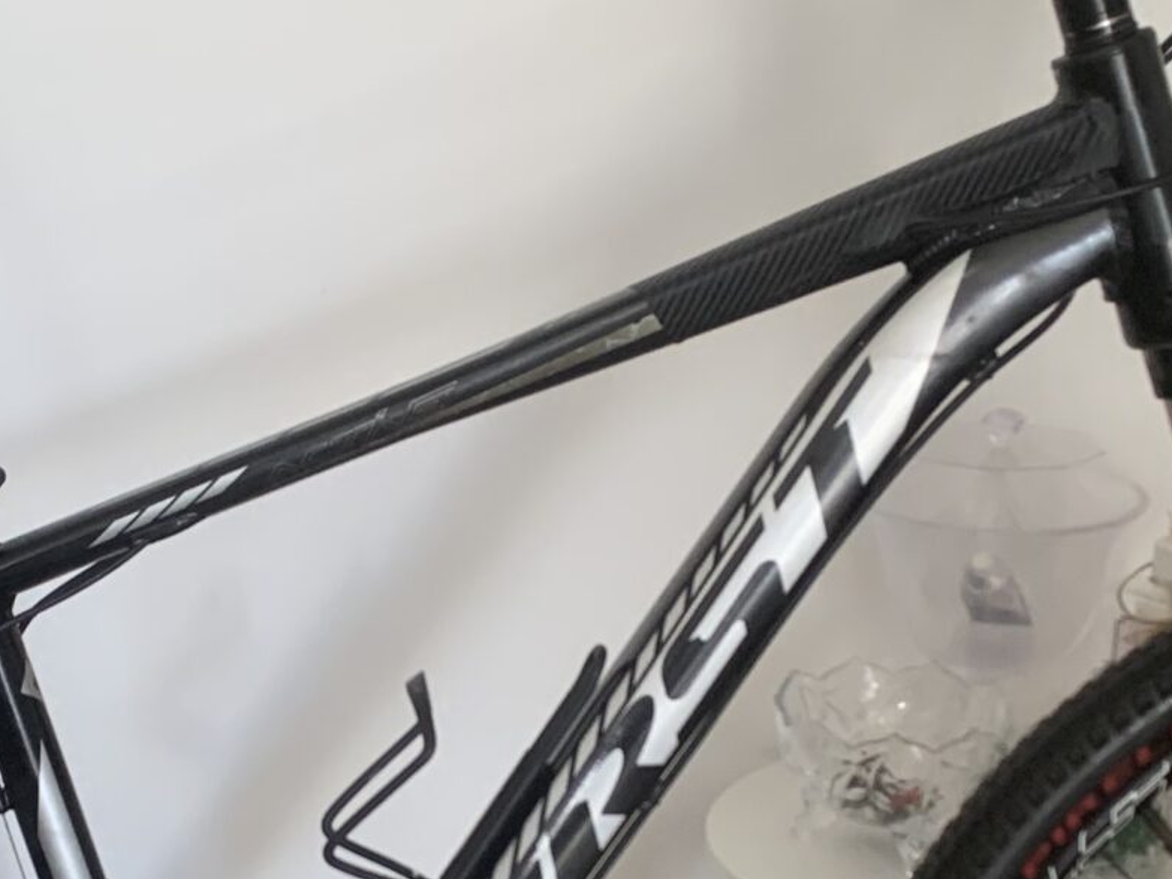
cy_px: 764
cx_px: 391
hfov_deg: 22.9
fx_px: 2877
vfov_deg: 17.2
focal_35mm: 85
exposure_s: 1/109
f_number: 1.8
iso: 100
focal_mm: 4.25
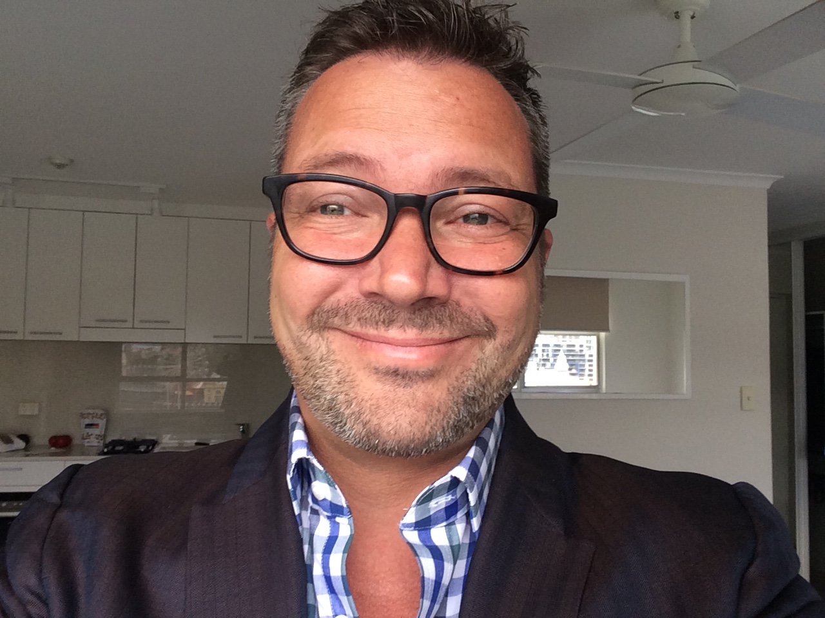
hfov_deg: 58.4
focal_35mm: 31
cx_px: 412
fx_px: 739
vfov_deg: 45.4
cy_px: 309
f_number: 2.4
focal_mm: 2.15
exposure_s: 1/60
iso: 64
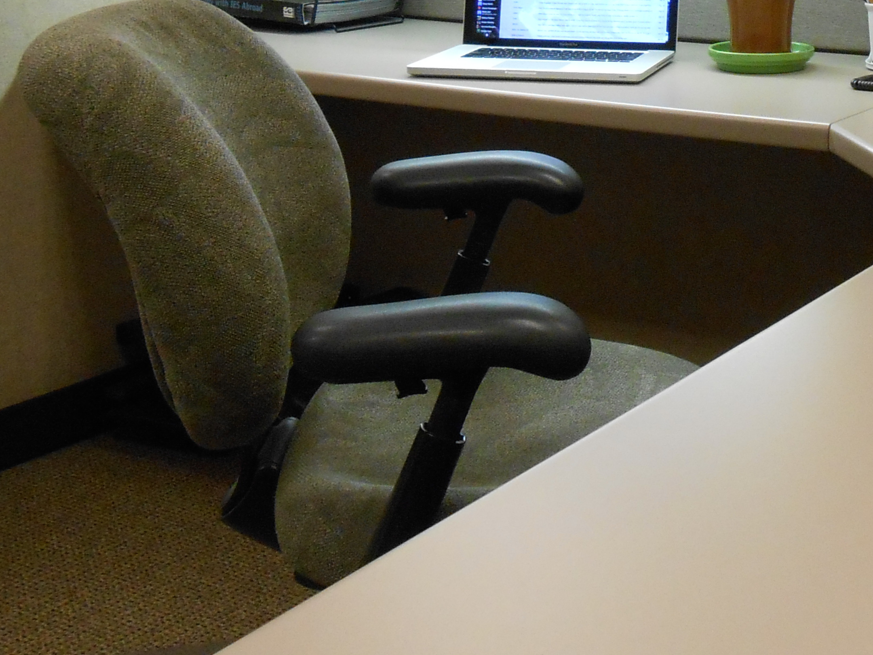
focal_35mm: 64
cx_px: 755
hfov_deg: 29.2
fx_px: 1614
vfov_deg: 22.4
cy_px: 63
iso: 400
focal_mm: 5.3
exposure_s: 1/30
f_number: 3.8
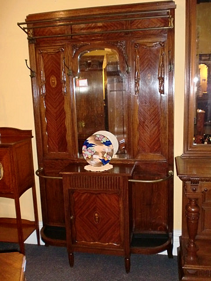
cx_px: 106
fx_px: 284
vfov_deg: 52.6
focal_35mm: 35
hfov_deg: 40.7
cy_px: 140
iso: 400
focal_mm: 6.3
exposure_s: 1/40
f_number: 3.1
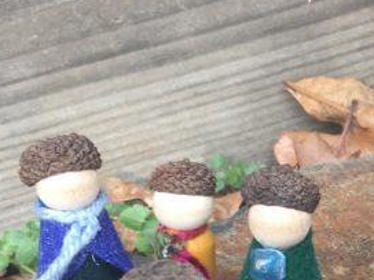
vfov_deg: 13.3
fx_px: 1178
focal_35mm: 109
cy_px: 302
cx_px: 492
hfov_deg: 17.0
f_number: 2.2
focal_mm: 4.15
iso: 32
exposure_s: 1/120
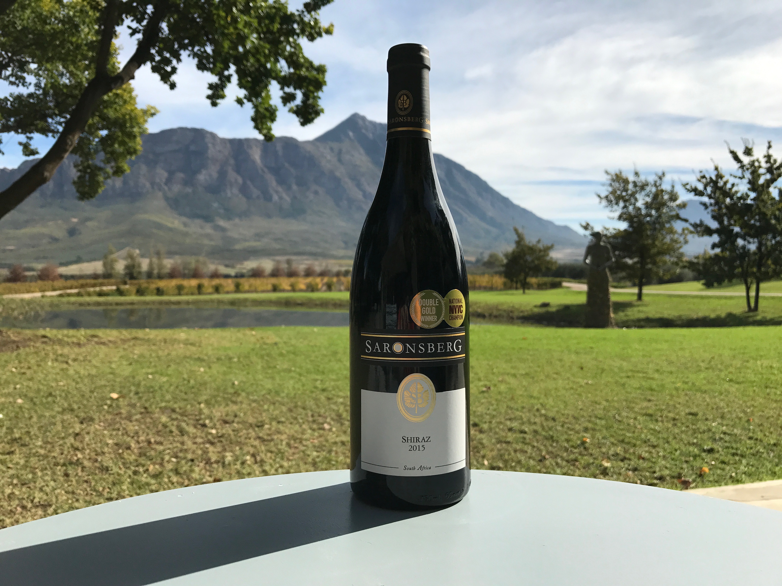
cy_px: 293
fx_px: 633
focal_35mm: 28
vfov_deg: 49.7
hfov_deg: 63.4
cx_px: 391
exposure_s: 1/3195
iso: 20
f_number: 1.8
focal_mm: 3.99
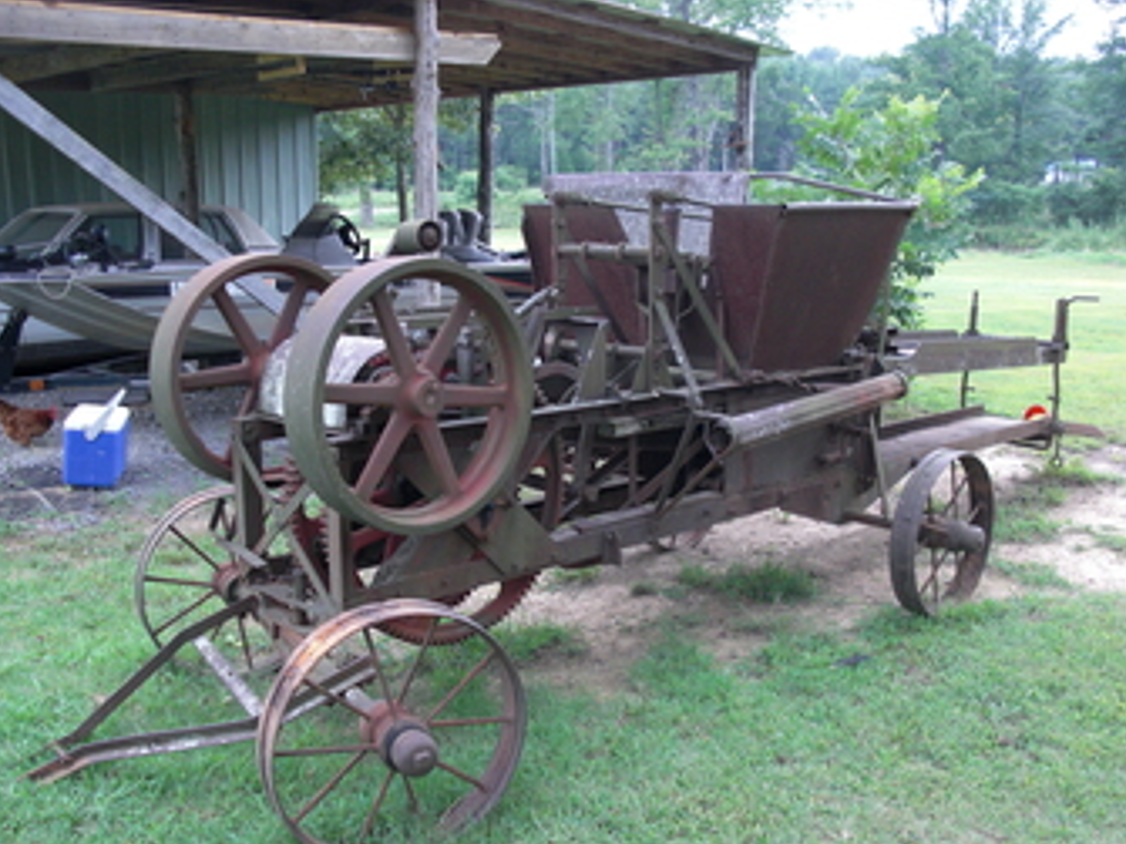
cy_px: 430
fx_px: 1203
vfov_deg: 38.6
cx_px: 555
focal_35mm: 37
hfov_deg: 50.2
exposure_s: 1/100
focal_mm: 6.3
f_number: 2.8
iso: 200
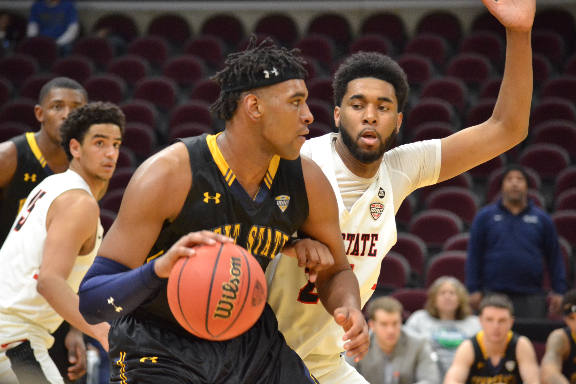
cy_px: 192
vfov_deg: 6.1
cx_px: 288
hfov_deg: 9.1
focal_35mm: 225
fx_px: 3600
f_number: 4.8
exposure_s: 1/320
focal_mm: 150
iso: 3200
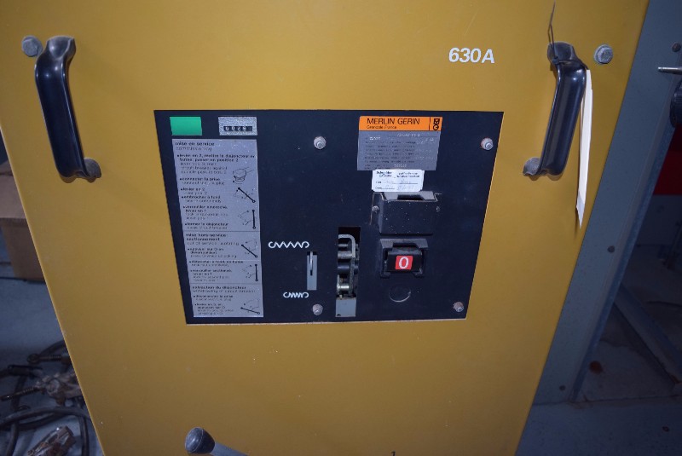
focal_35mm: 27
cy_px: 228
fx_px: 512
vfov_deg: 48.0
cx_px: 341
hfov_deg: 67.3
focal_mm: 18
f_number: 3.5
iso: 640
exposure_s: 1/60
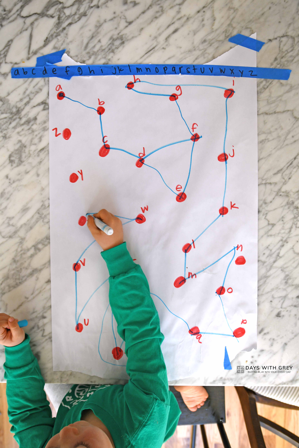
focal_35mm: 33
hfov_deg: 40.0
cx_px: 150
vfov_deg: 57.2
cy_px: 224
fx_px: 411
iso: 320
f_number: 3.2
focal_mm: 22
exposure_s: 1/160
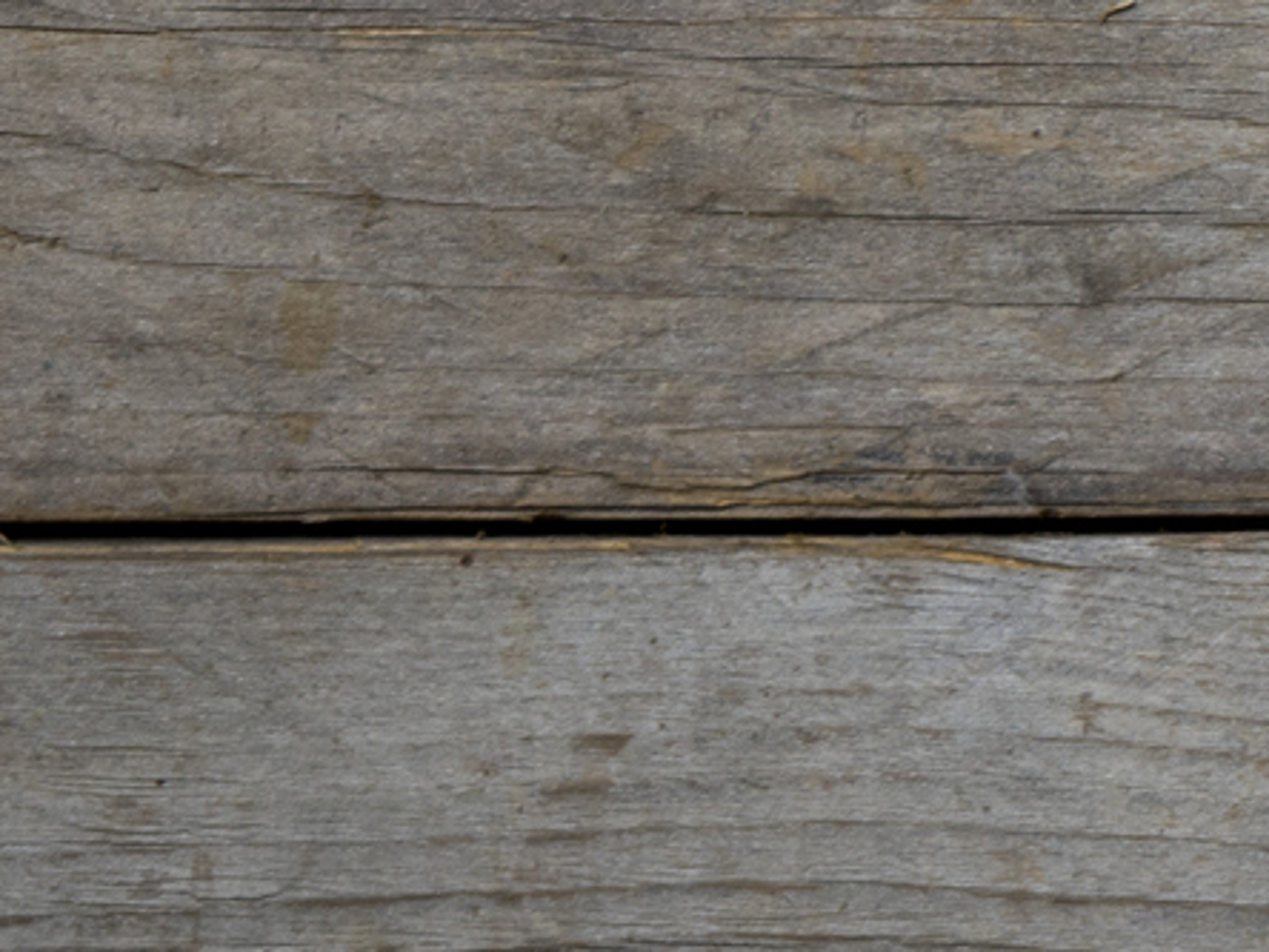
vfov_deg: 4.8
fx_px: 11438
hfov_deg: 6.2
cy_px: 669
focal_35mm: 312
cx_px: 2428
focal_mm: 68
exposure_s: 1/100
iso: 250
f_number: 5.6
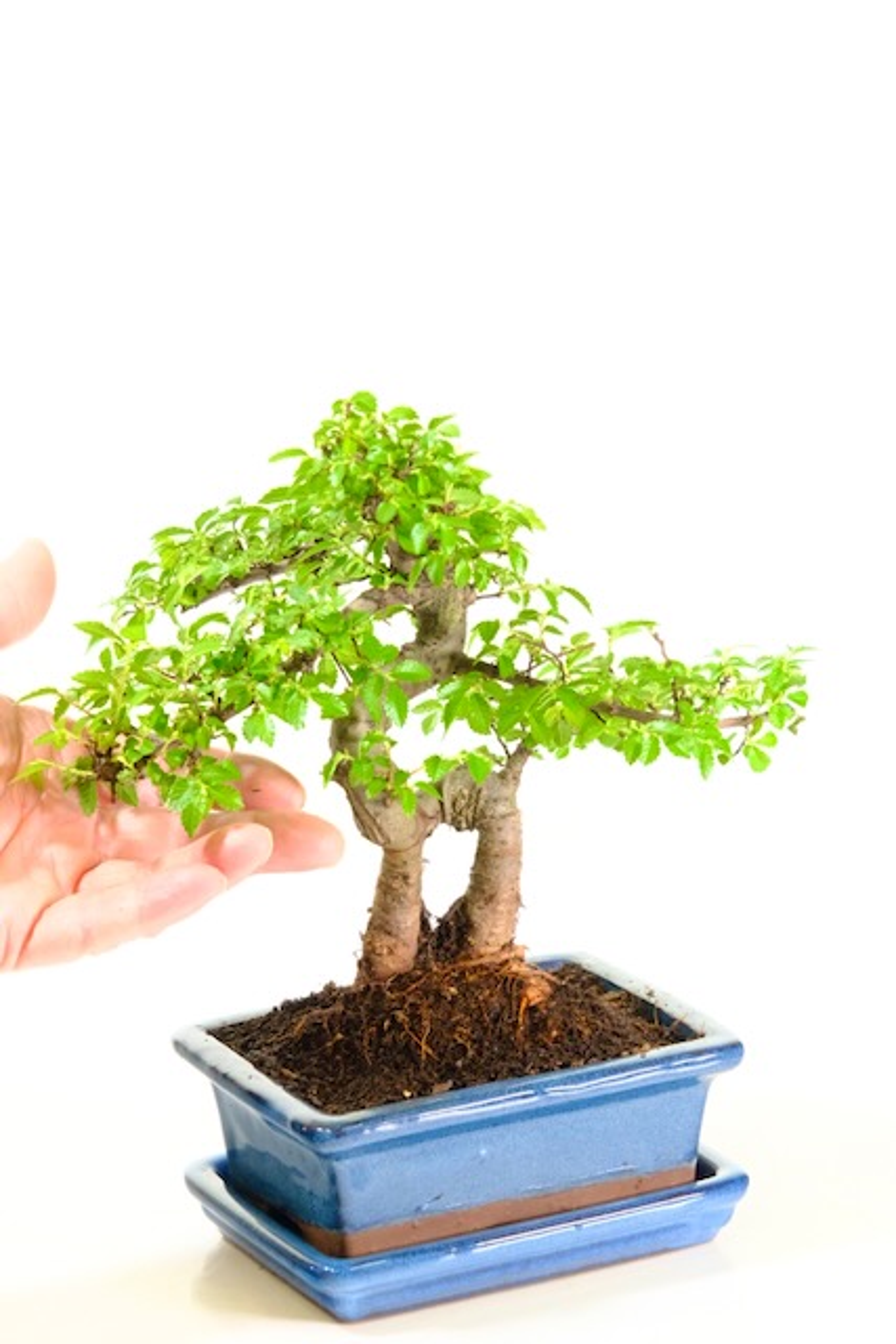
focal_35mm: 120
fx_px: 4477
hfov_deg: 11.4
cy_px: 672
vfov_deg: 17.1
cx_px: 448
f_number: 8
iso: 2500
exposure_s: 1/30
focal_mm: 80
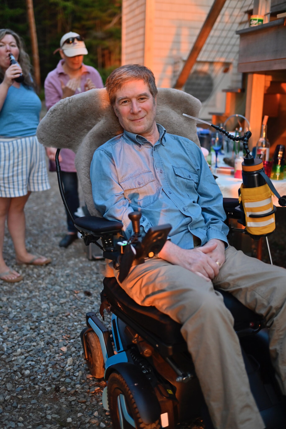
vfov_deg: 48.4
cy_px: 214
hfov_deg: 33.4
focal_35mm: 40
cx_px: 143
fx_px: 476
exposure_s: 1/500
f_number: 2
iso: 800
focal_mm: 40
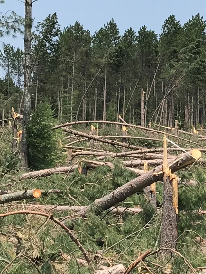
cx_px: 109
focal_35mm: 37
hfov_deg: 38.7
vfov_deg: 49.7
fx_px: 293
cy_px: 105
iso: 20
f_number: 1.8
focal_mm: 3.99
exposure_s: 1/1916
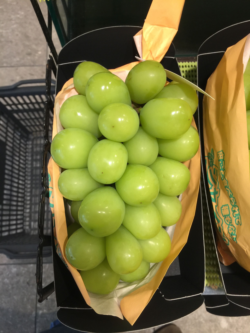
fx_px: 279
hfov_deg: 48.2
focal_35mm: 29
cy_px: 166
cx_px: 125
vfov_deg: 61.7
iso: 32
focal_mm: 4.15
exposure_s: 1/15
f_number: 2.2
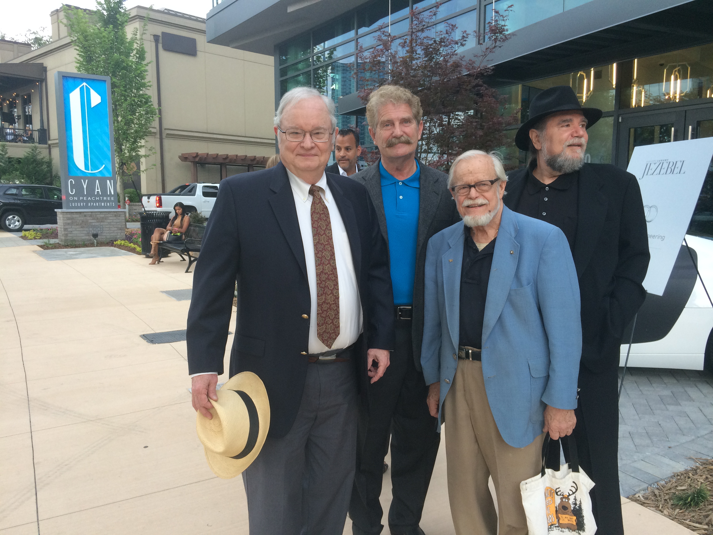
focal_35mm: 29
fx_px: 597
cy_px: 268
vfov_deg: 48.2
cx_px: 356
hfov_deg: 61.7
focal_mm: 4.15
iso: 64
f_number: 2.2
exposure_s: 1/120
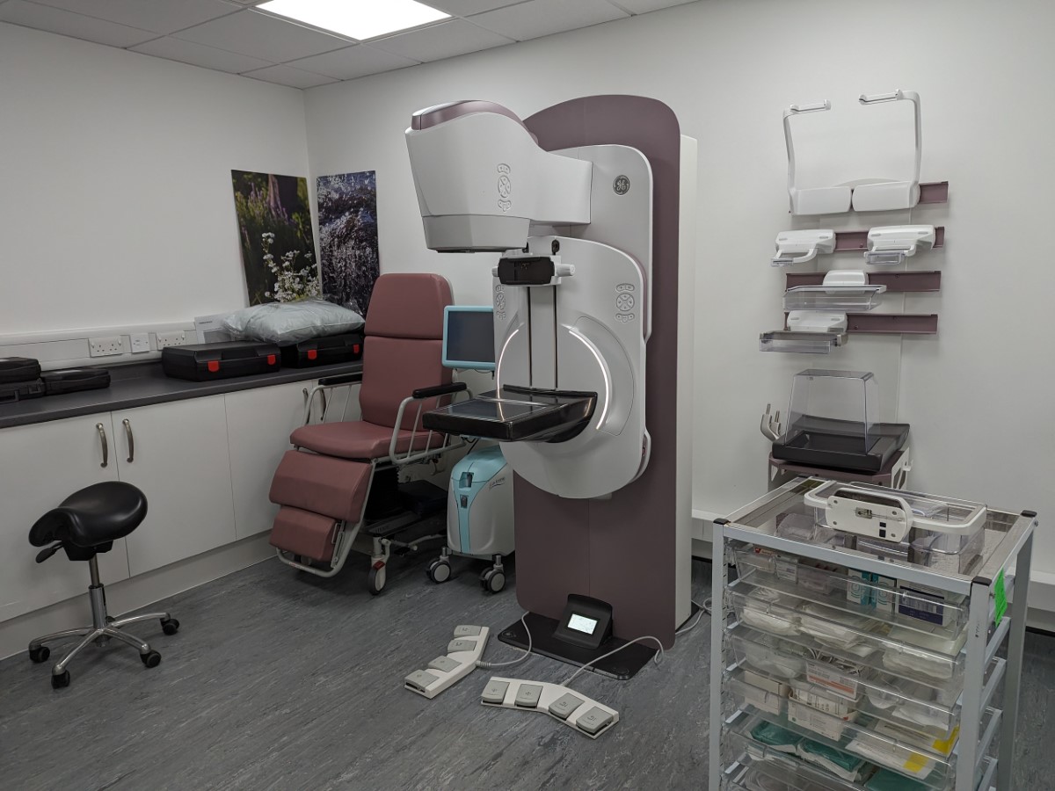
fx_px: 731
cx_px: 528
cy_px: 396
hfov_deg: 71.6
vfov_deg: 56.8
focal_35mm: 24
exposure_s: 1/52.3
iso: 139
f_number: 1.85
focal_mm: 6.81
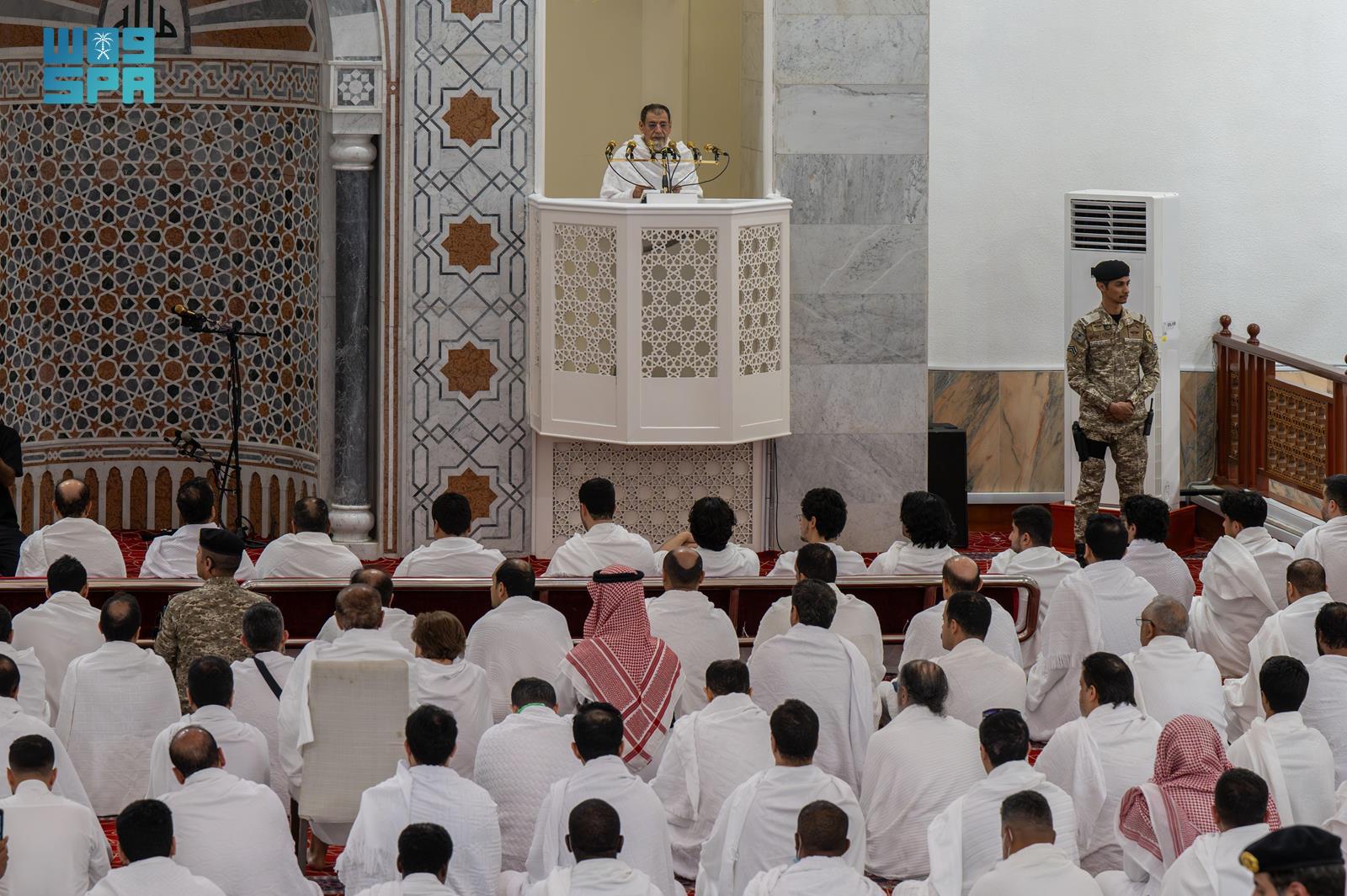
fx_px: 4188
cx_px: 674
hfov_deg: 18.3
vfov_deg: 12.2
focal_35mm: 112
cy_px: 448
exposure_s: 1/125
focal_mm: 75
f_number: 5
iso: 800
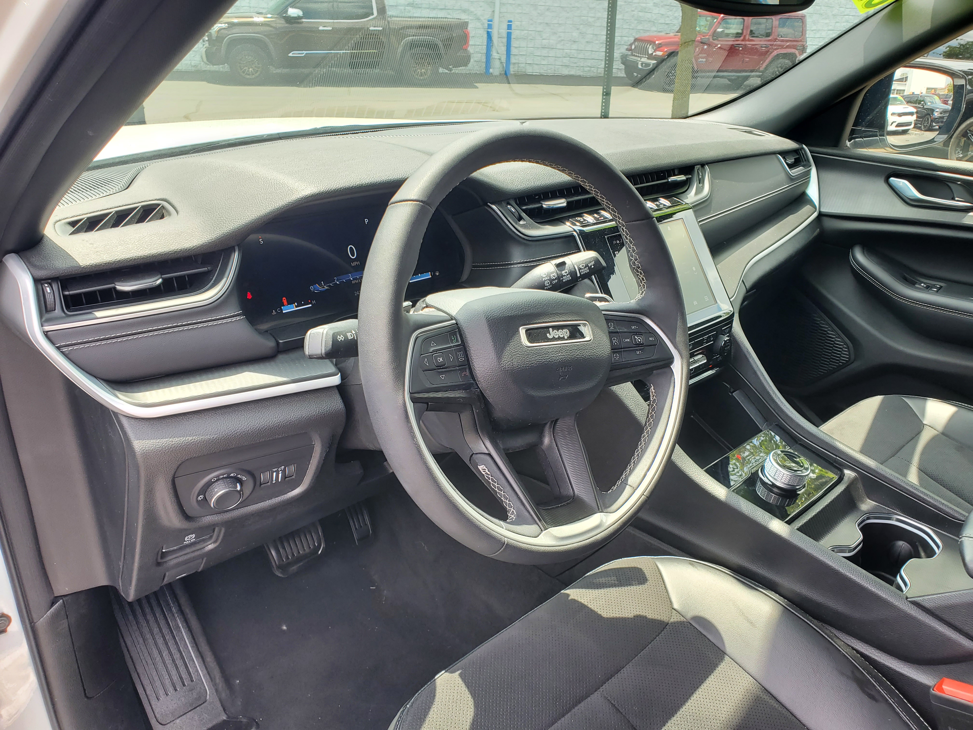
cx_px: 486
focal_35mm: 26
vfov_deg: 53.1
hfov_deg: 67.3
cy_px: 365
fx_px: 731
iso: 50
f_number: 2.4
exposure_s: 1/153
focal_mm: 4.3
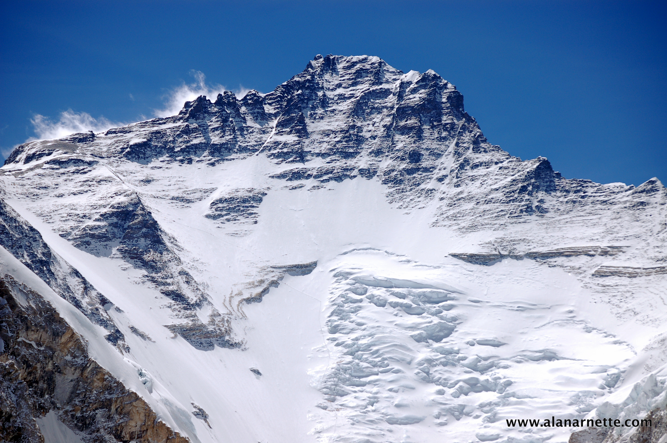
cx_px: 334
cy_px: 222
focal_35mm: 168
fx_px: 3110
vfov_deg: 8.2
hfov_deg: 12.2
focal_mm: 112
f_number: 9
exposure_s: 1/1250
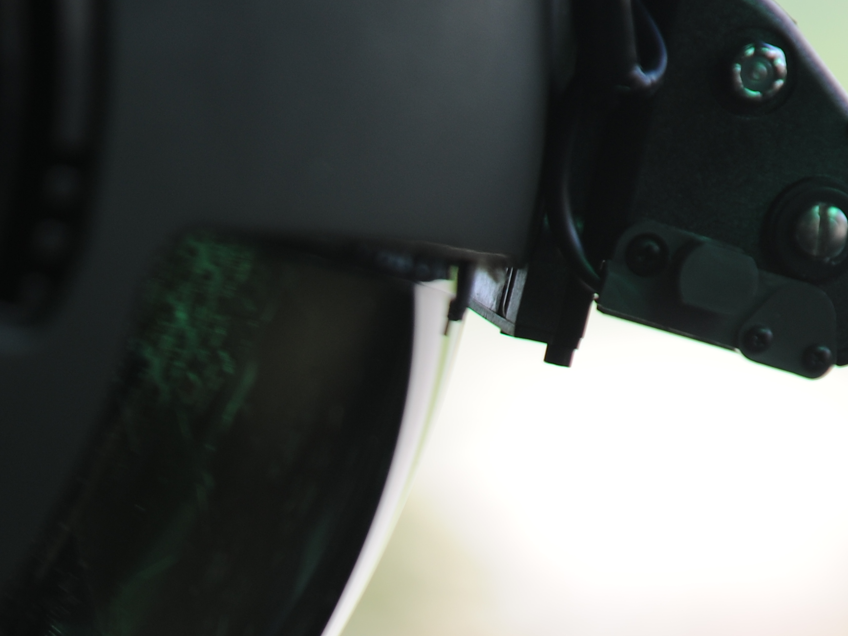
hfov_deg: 4.9
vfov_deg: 3.7
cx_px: 152
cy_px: 971
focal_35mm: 402
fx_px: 9848
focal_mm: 120
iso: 125
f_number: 4.5
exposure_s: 1/125
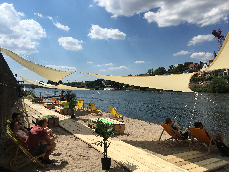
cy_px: 86
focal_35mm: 29
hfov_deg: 61.7
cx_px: 114
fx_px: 192
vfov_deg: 48.2
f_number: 2.2
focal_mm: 4.15
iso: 25
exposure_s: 1/3497
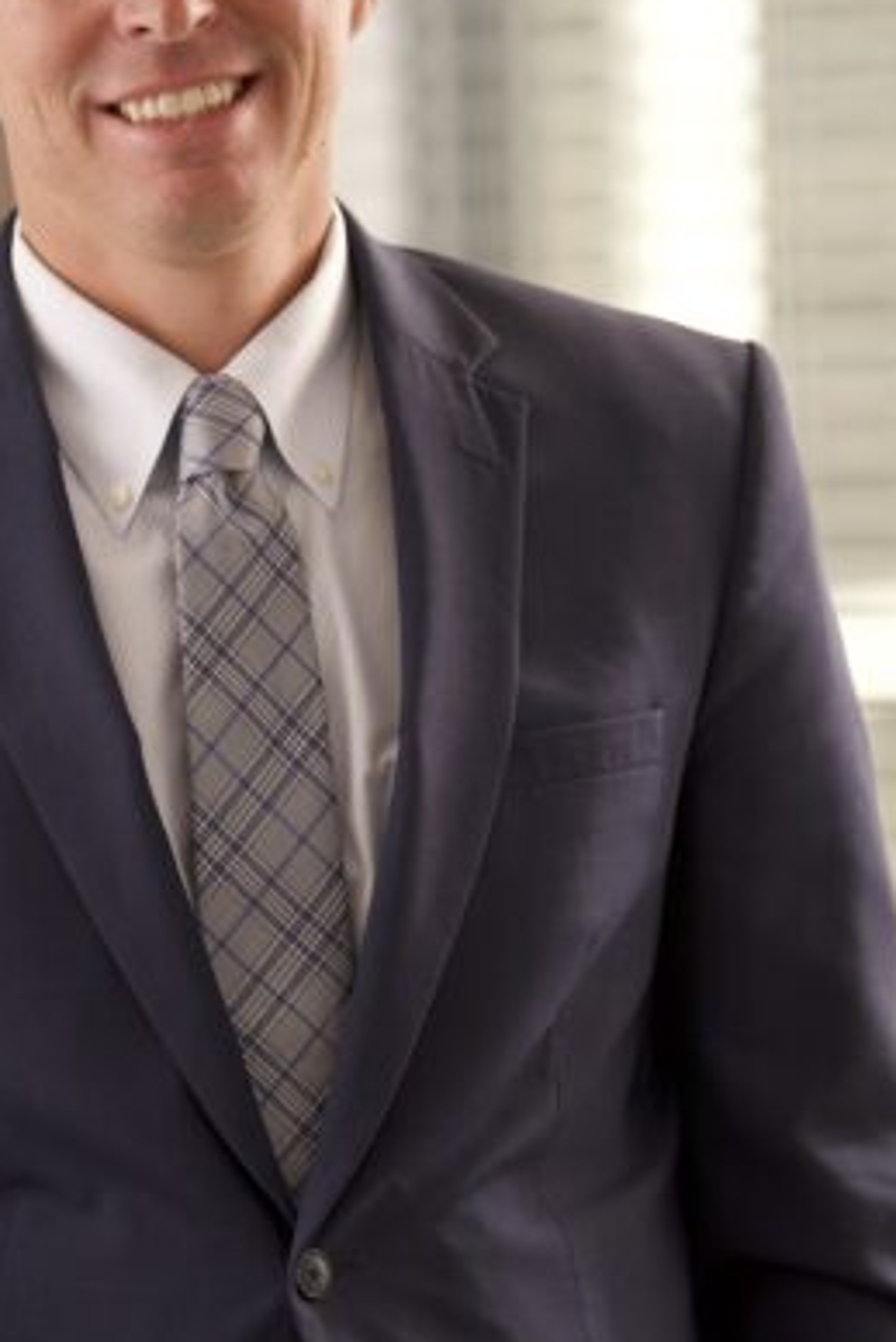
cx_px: 353
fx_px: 8653
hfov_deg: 5.9
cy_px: 640
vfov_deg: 8.9
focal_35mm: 232
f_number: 2.8
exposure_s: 1/160
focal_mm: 125
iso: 100
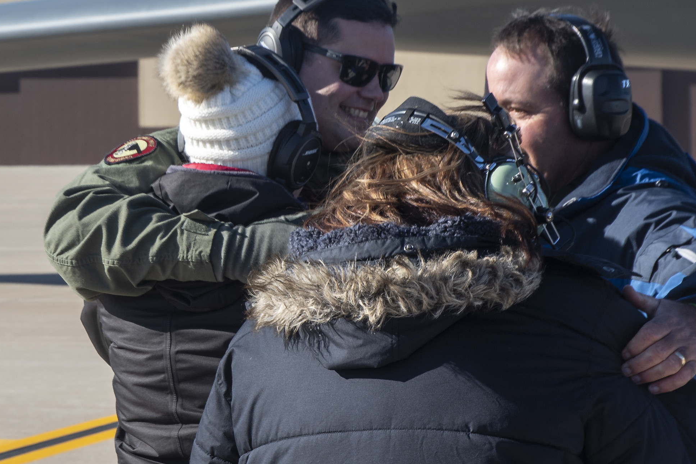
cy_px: 199
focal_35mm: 96
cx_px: 284
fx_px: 1856
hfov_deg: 21.2
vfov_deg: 14.2
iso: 125
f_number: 6.3
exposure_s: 1/250
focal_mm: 46
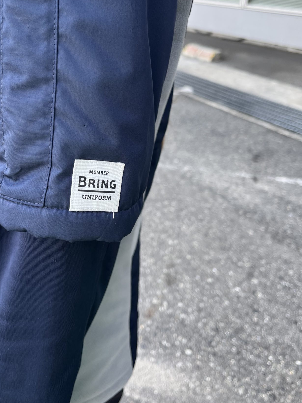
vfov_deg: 55.1
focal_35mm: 33
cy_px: 167
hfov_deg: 42.8
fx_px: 384
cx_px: 130
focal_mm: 5.1
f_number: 1.6
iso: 40
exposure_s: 1/159
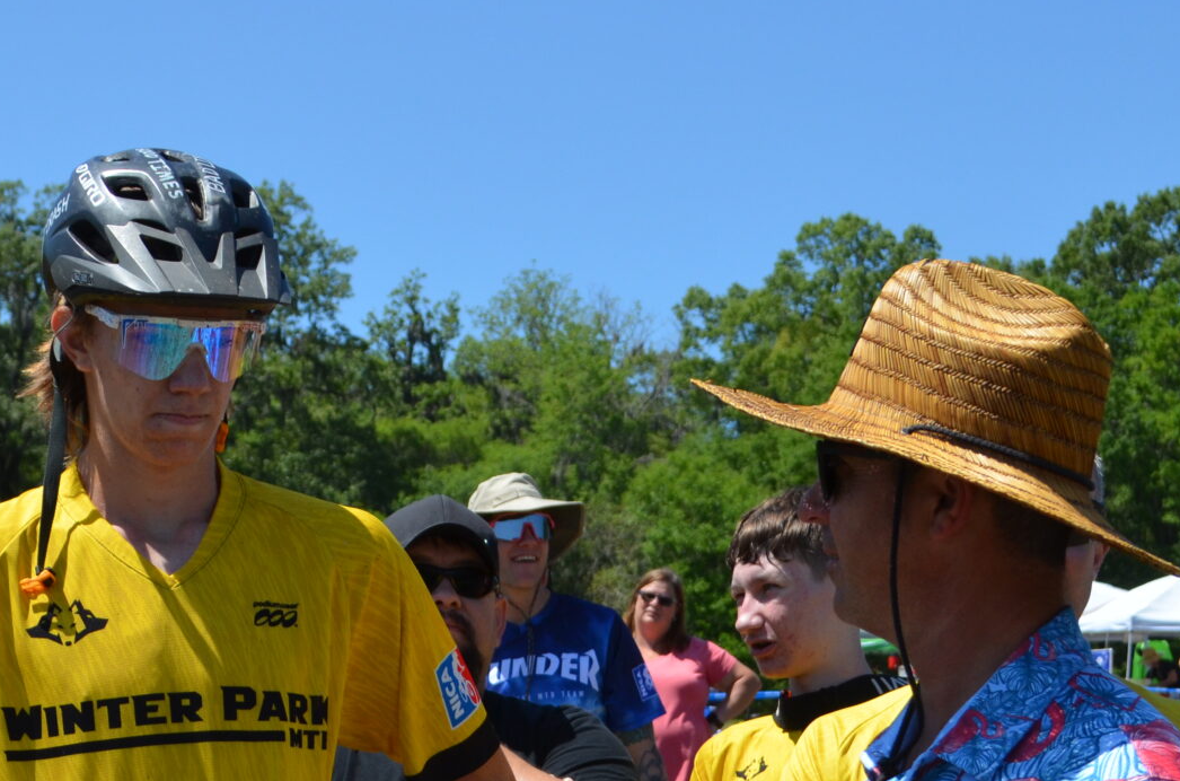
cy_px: 726
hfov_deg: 21.7
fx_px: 3074
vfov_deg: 14.3
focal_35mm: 94
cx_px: 397
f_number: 6.3
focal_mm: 32
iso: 400
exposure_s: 1/1600
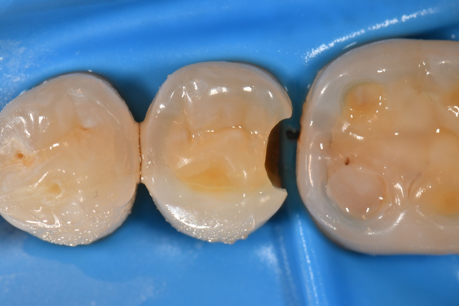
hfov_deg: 13.1
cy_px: 153
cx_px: 230
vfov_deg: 8.7
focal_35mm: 157
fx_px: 2001
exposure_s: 1/160
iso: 200
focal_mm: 105
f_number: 32
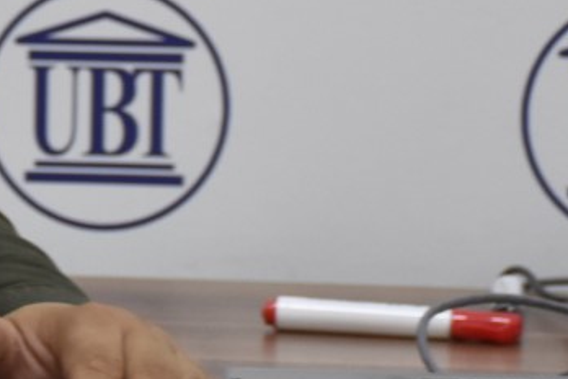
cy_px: -38
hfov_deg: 6.1
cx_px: -134
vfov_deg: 4.1
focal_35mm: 335
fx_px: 5285
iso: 1000
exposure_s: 1/50
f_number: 4.5
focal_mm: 48
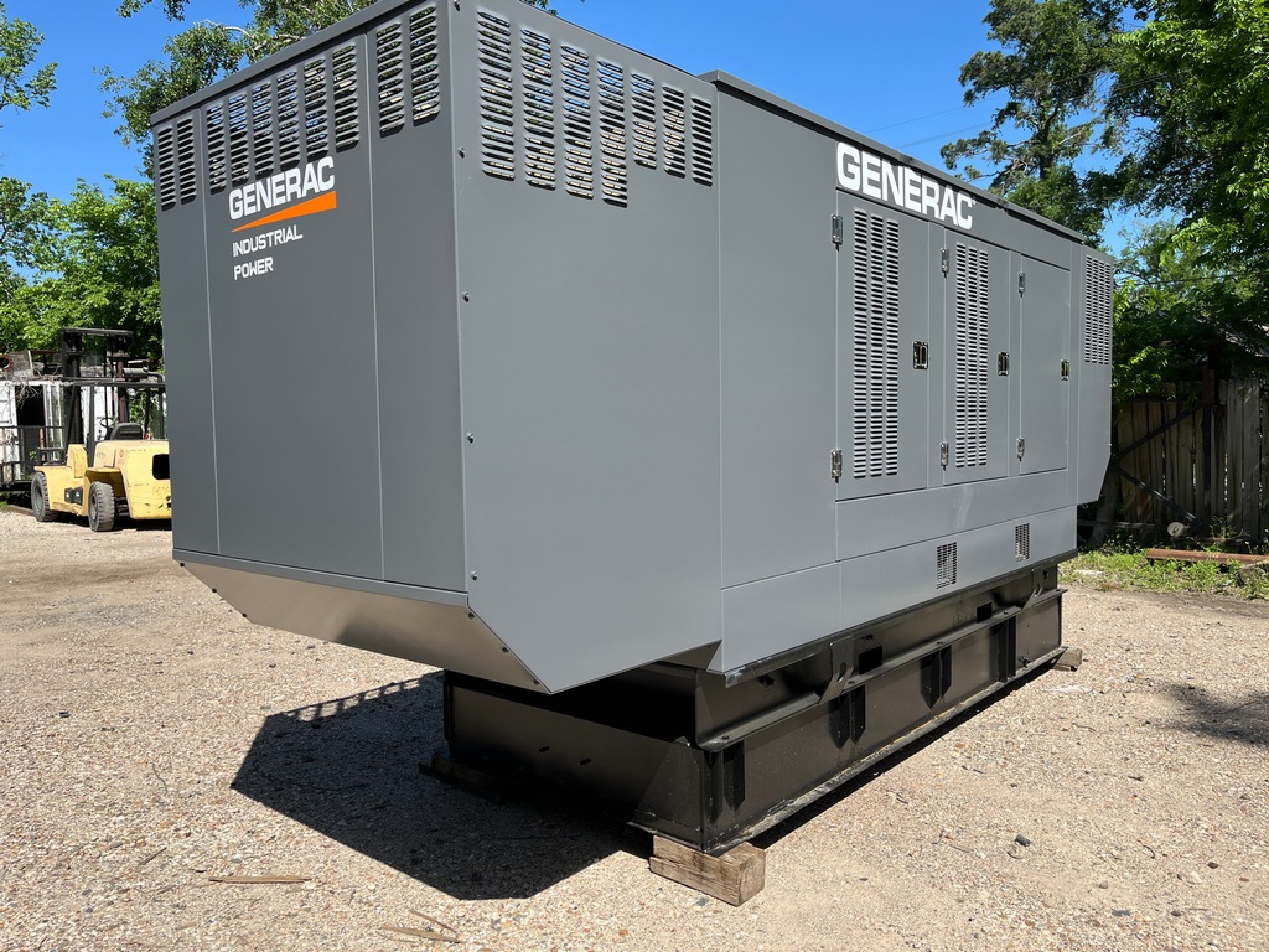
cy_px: 476
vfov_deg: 53.1
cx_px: 634
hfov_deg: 67.3
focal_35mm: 26
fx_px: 953
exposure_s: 1/2688
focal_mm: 5.1
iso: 50
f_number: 1.6
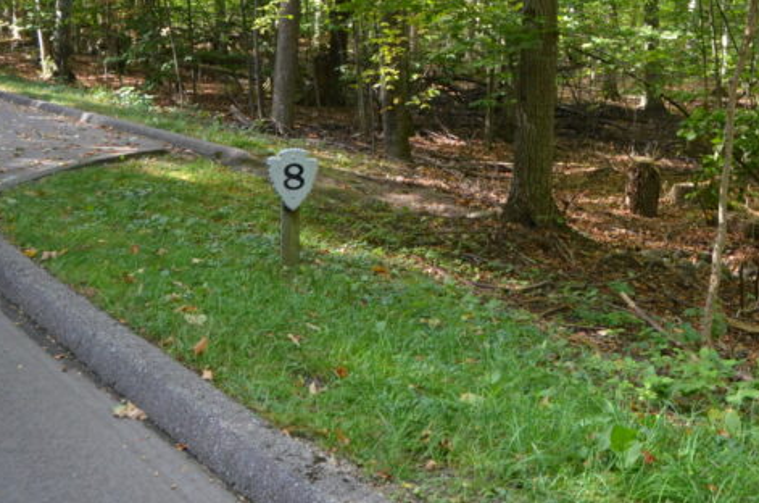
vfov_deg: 23.6
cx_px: 545
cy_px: 70
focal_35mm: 56
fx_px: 1178
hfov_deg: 35.1
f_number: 5.6
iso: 800
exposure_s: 1/125
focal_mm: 20
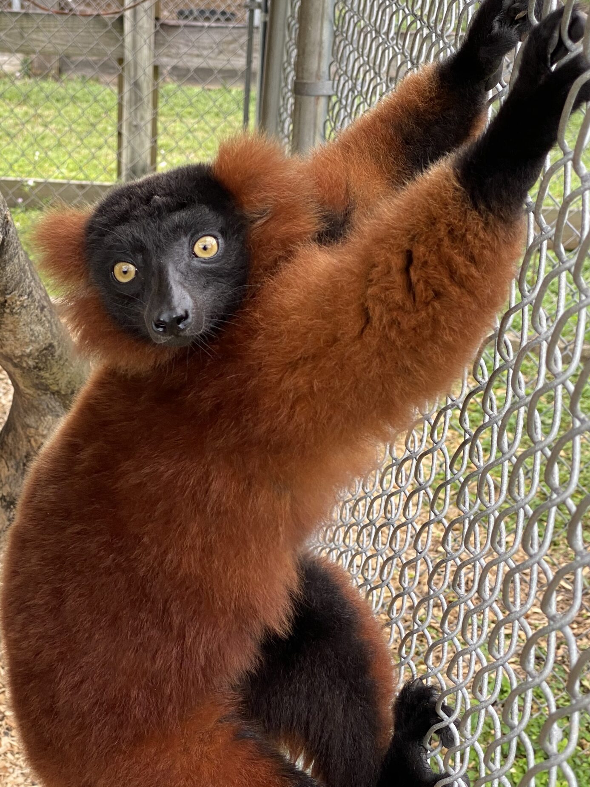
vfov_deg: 27.0
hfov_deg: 20.4
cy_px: 445
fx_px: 1636
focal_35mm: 72
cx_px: 197
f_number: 2
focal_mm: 6
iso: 25
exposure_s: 1/122
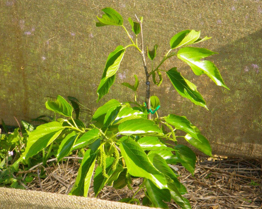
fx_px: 1139
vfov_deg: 10.5
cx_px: 128
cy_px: 104
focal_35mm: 147
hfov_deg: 13.1
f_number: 5.5
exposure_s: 1/250
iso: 200
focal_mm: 25
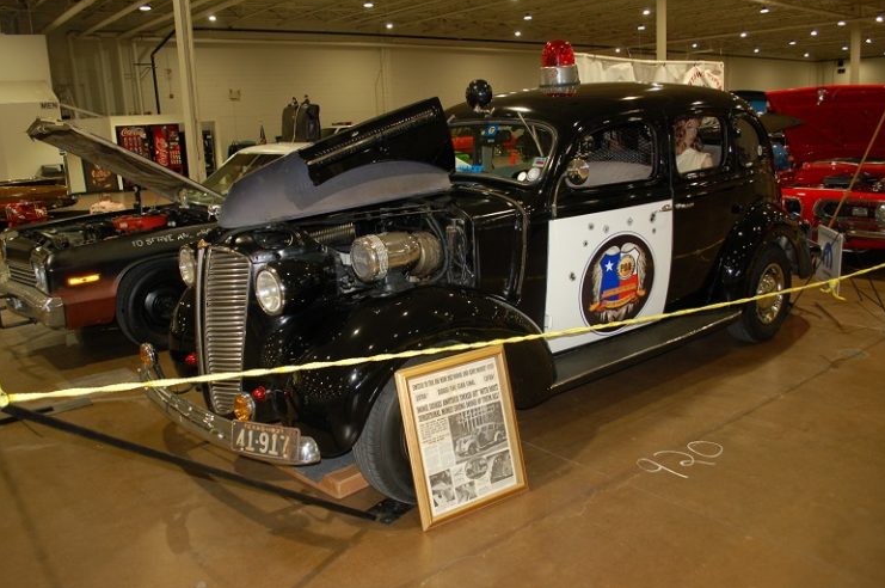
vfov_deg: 46.3
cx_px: 437
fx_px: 687
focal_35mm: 28
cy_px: 287
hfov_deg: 65.5
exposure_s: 1/60
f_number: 3.8
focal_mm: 18
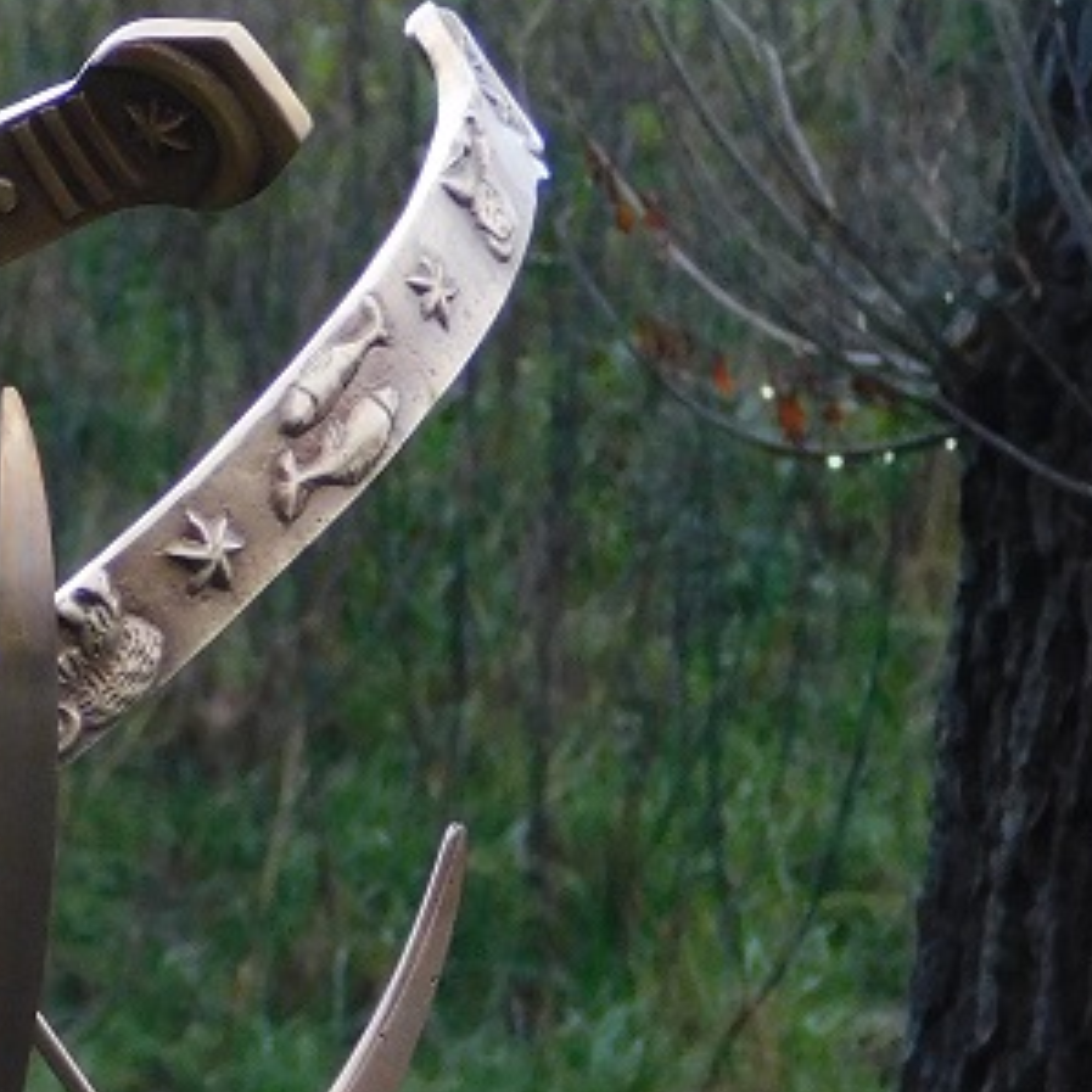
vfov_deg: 2.8
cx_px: -292
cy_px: 763
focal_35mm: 626
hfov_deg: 2.8
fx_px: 22342
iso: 160
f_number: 5.4
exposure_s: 1/30
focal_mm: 32.7
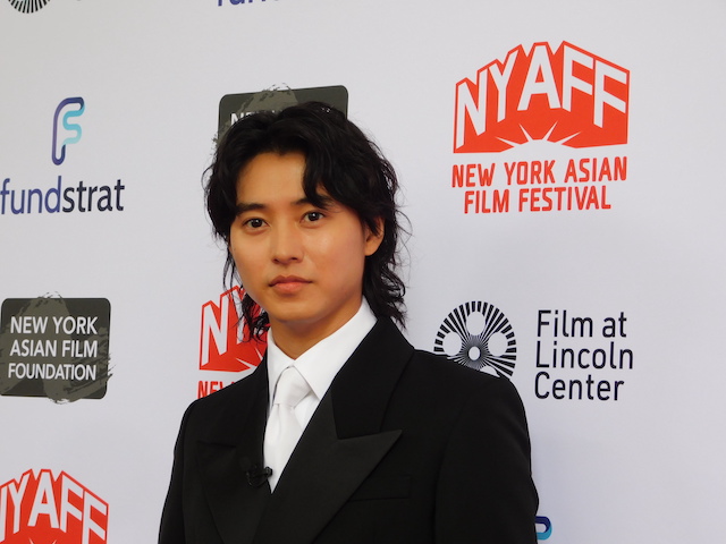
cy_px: 272
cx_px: 363
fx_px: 2412
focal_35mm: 115
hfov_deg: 17.1
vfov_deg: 12.9
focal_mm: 20.3
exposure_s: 1/50
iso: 125
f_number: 4.8
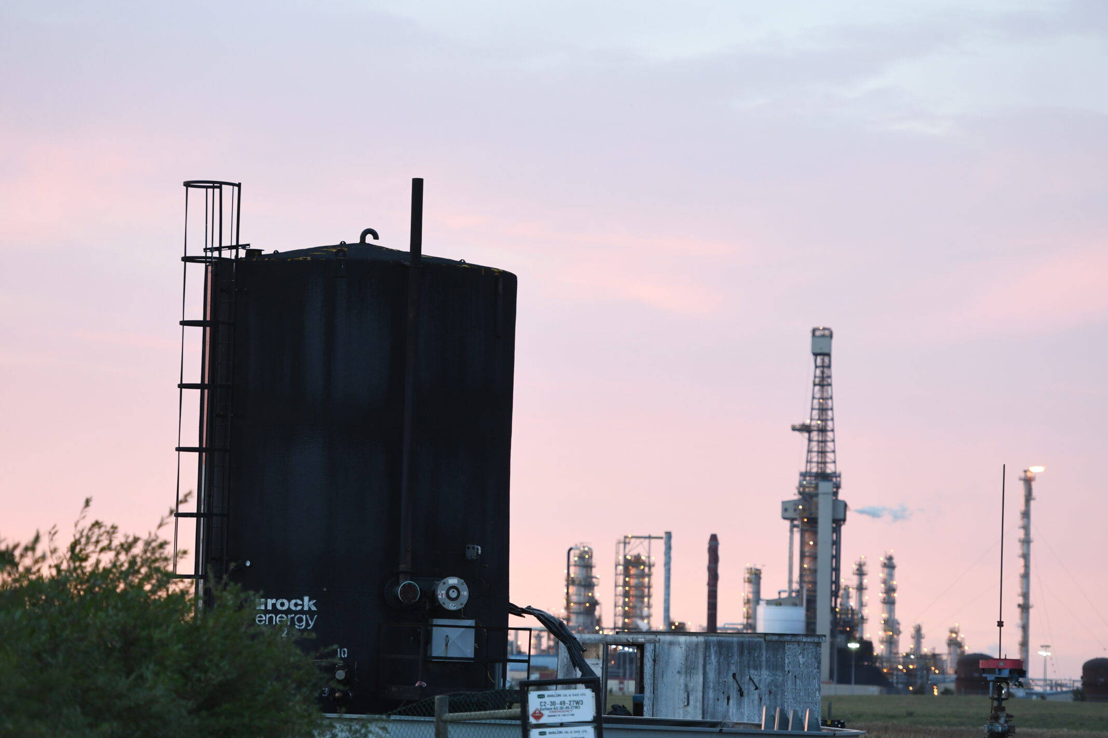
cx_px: 544
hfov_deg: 11.4
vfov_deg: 7.6
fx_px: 5540
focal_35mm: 180
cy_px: 415
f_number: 2.8
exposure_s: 1/200
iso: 800
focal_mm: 150
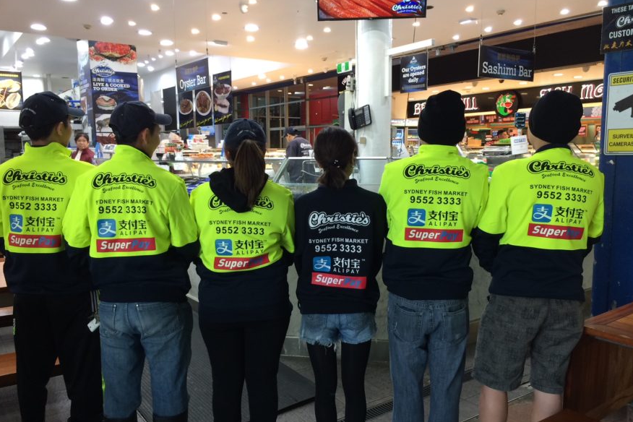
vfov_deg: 42.3
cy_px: 224
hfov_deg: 60.3
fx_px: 545
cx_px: 309
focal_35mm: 31
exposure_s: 1/33
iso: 50
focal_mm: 4.15
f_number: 2.2
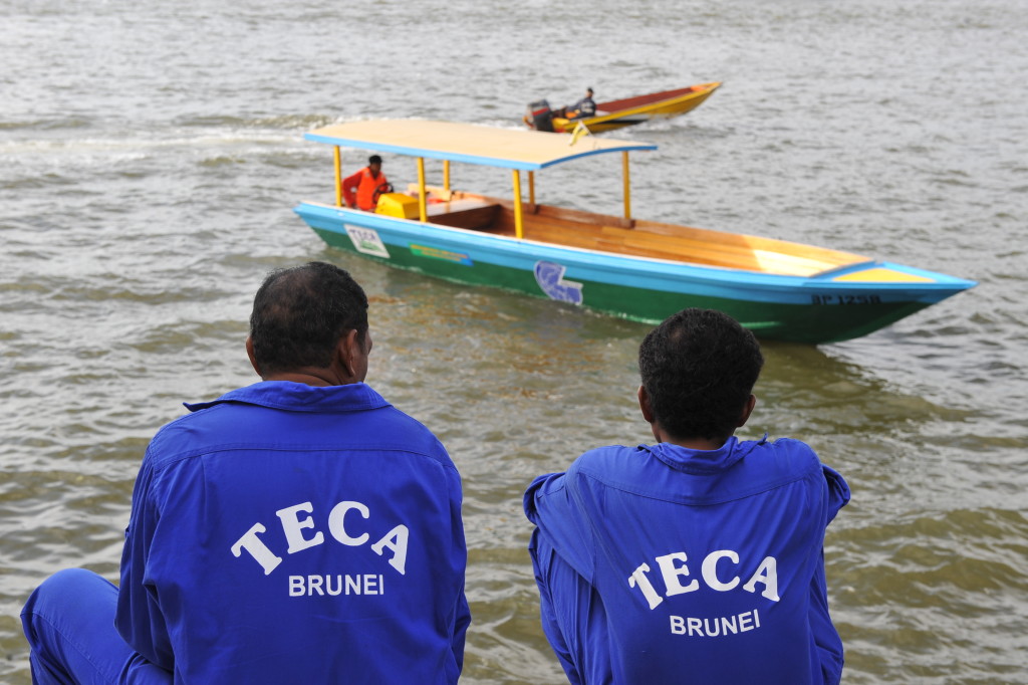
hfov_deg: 34.5
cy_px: 342
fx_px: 1656
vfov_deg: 23.4
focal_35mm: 58
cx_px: 514
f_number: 8
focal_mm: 58
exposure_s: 1/250
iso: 400
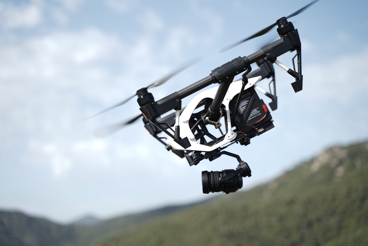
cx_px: 184
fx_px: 767
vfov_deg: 18.2
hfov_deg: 27.0
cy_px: 123
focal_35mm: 75
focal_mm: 75
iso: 50
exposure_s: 1/500
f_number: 3.2
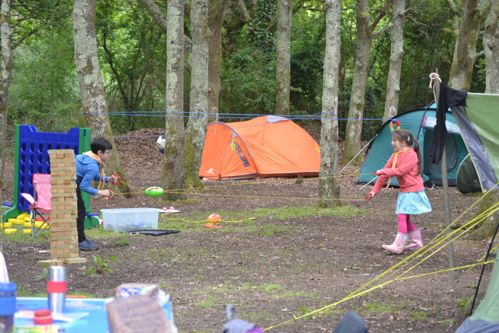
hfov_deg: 17.1
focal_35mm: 120
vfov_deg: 11.4
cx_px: 250
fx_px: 1664
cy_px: 166
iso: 400
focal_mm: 80
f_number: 5.6
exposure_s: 1/125
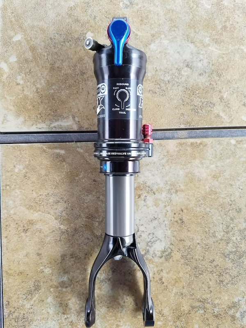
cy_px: 164
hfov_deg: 53.1
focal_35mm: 26
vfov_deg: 67.3
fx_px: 246
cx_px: 123
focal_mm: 4.2
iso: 50
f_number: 1.7
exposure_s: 1/141
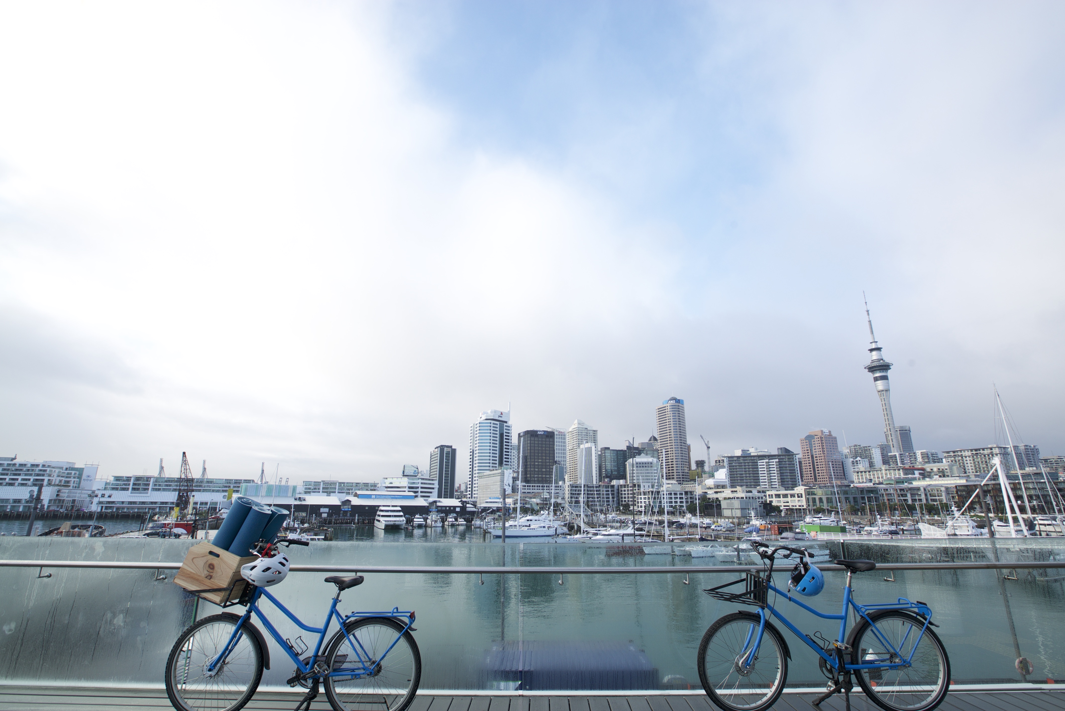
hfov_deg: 96.7
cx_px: 532
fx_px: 474
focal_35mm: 16
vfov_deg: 73.8
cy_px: 356
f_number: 11
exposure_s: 1/50
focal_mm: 16
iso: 320
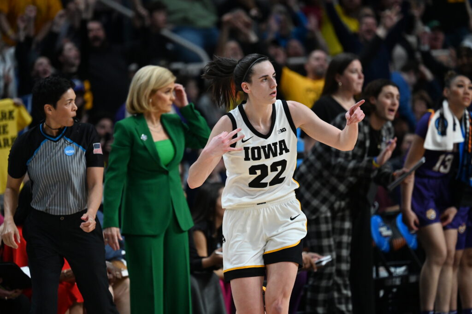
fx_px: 5240
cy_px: 157
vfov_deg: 3.4
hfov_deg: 5.2
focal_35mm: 400
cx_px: 236
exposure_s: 1/1250
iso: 6400
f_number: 5.6
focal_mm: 400
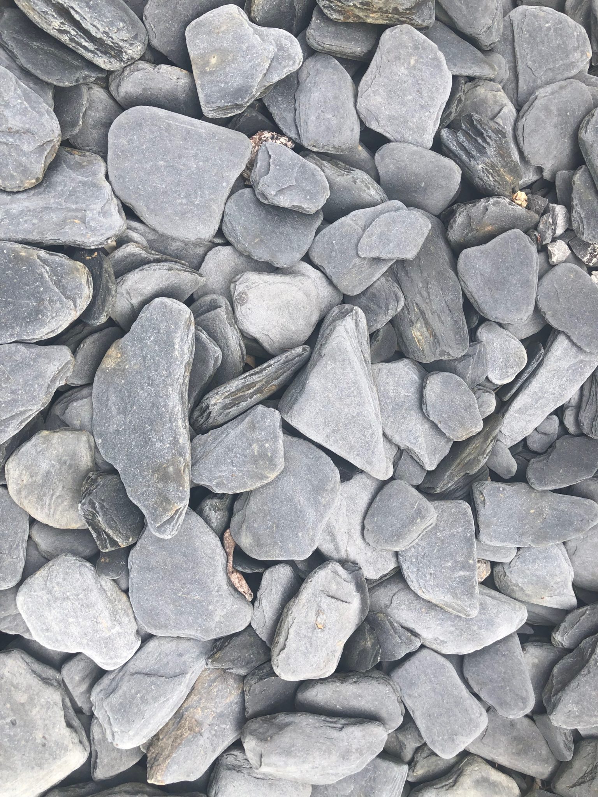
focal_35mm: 28
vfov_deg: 63.4
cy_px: 398
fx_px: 645
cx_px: 299
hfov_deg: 49.7
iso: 20
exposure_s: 1/405
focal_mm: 3.99
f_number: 1.8
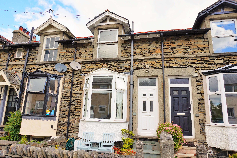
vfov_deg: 53.1
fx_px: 158
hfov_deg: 73.8
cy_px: 79
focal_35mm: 24
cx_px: 118
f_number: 10
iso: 100
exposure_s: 1/80
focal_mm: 16
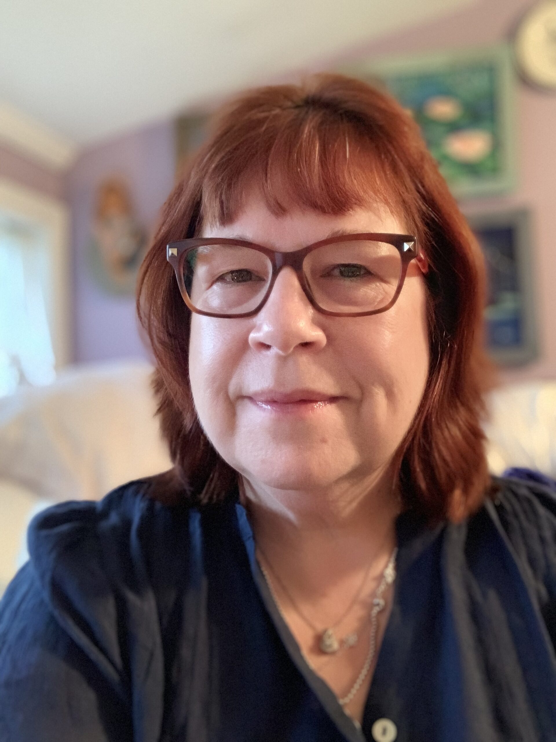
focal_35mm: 32
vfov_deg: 56.8
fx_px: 685
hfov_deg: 44.2
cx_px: 278
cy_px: 371
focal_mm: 2.87
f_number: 2.2
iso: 500
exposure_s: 1/20
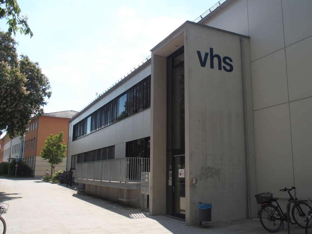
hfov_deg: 52.6
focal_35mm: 35
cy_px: 117
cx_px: 156
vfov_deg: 40.7
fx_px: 315
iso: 100
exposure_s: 1/800
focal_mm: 7.4
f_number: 4
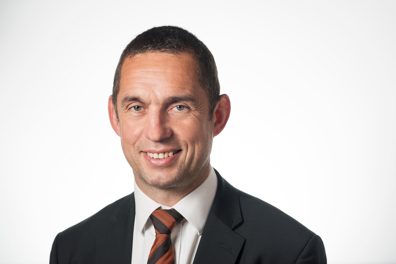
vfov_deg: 16.1
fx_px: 935
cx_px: 198
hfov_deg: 23.9
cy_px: 132
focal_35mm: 85
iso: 200
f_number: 5.6
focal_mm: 85
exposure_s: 1/200
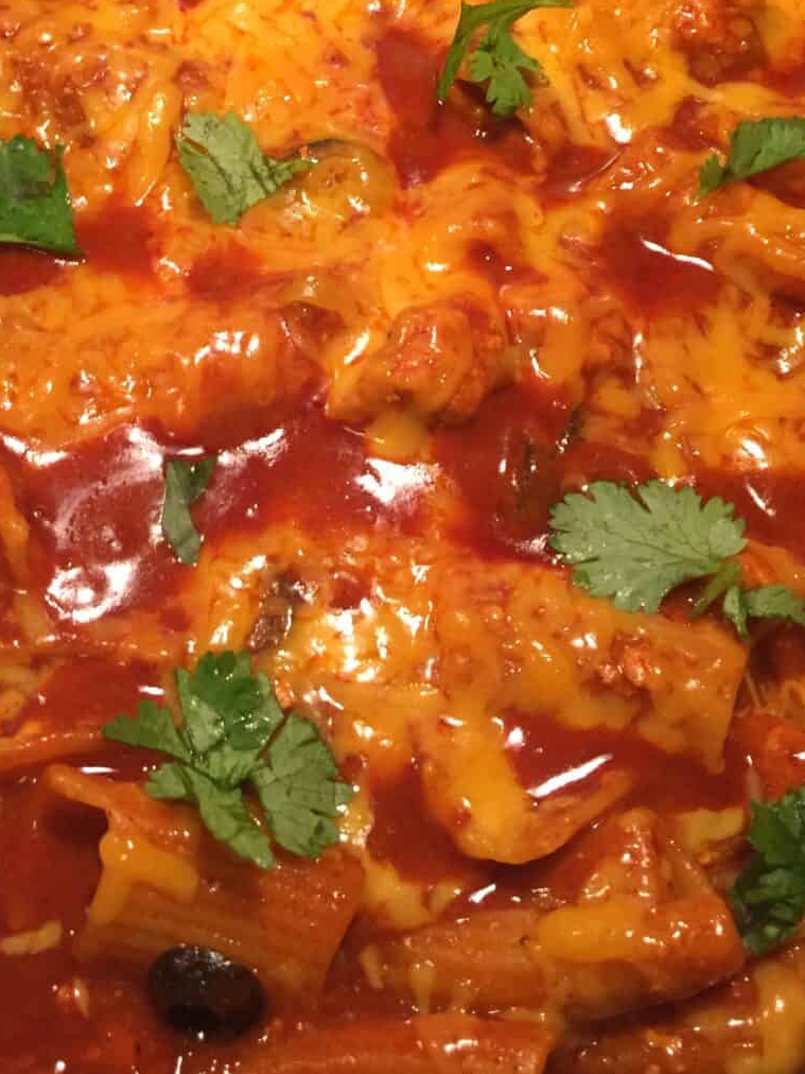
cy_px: 290
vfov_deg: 42.7
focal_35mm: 43
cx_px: 295
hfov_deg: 33.4
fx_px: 1333
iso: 125
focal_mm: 4.15
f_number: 2.2
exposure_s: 1/30
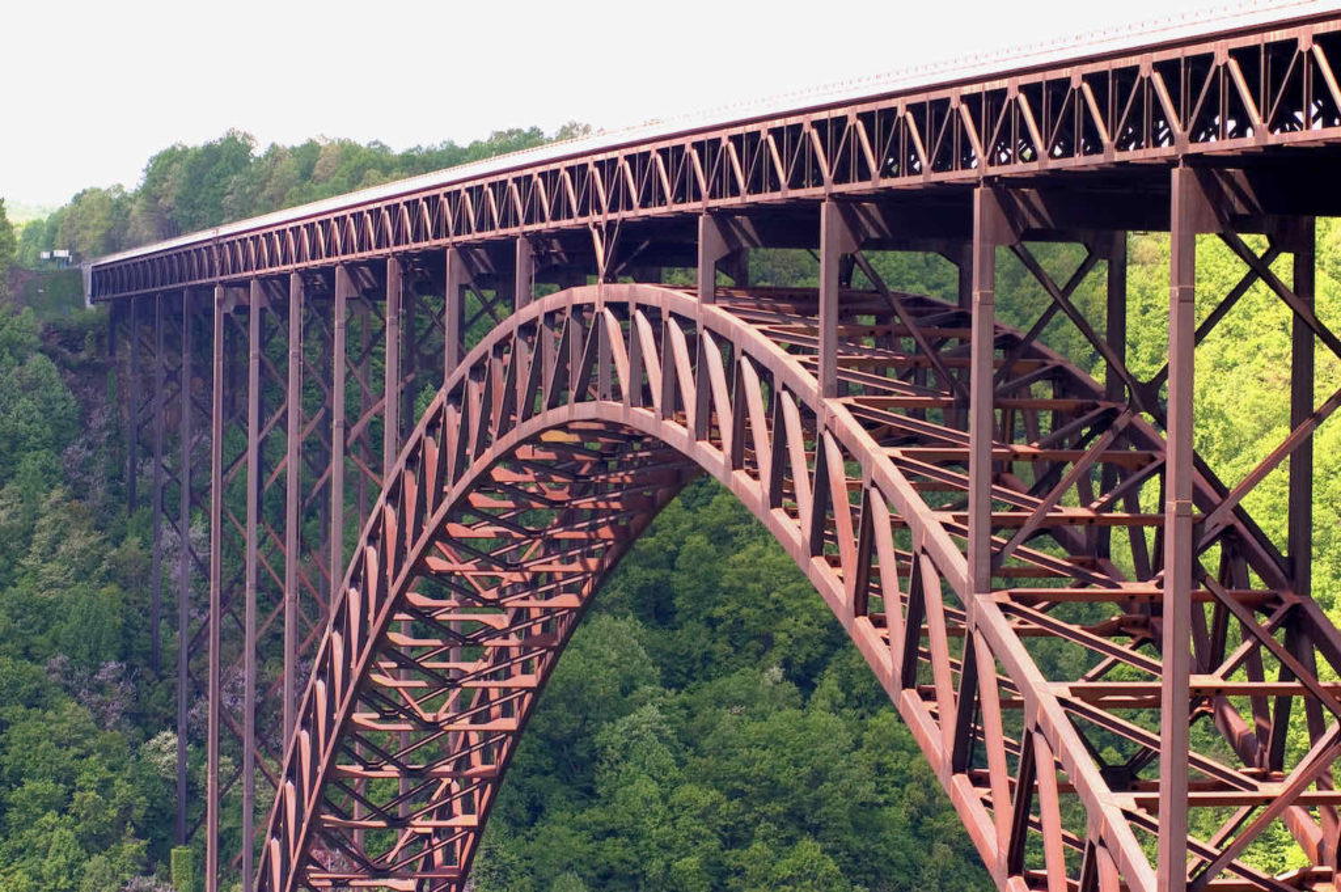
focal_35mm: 120
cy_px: 446
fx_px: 4466
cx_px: 670
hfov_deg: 17.1
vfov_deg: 11.4
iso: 400
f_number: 7.1
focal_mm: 80
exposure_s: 1/320
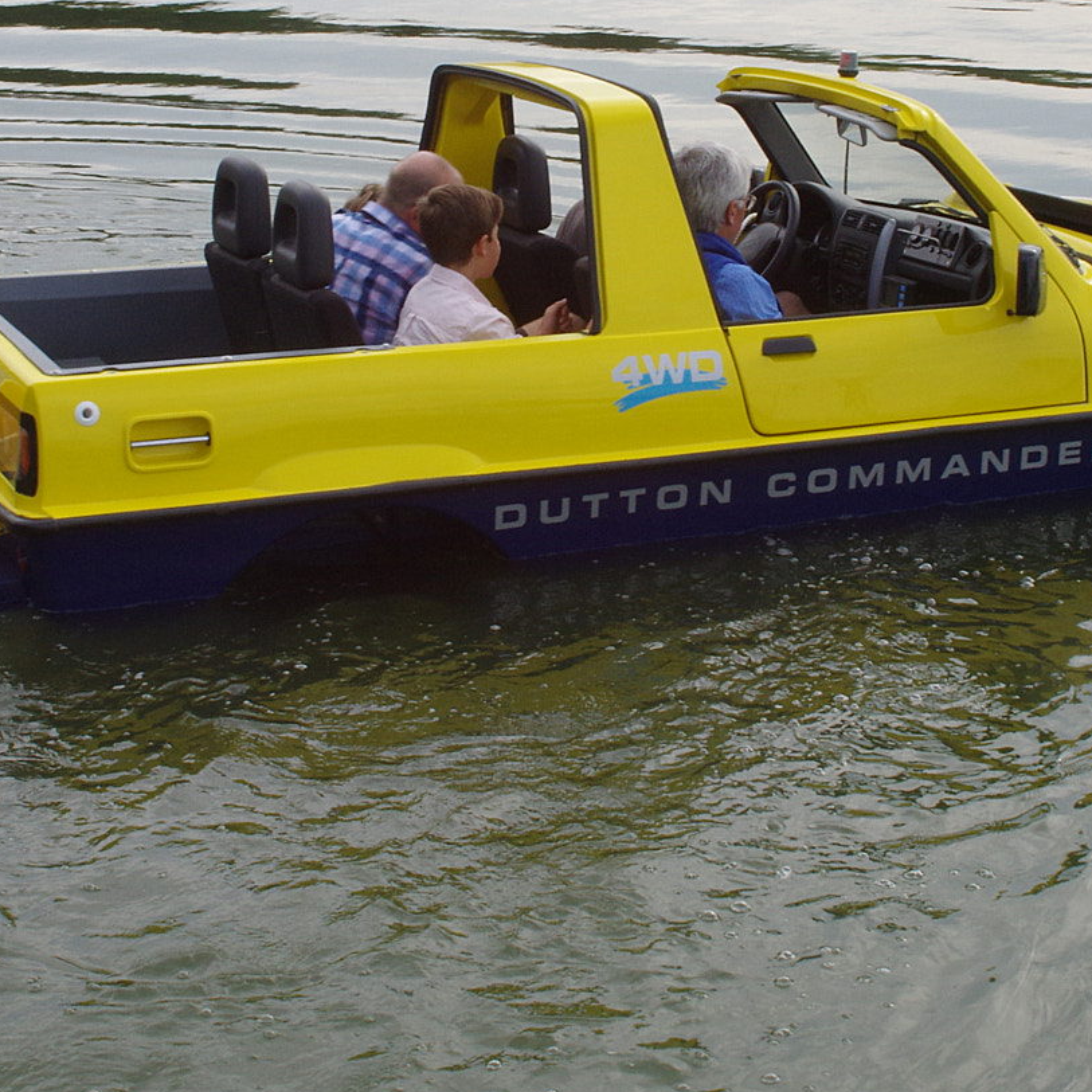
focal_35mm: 77
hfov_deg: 22.5
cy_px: 325
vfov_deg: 22.3
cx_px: 618
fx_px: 2748
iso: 800
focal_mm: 24
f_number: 22
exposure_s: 1/60
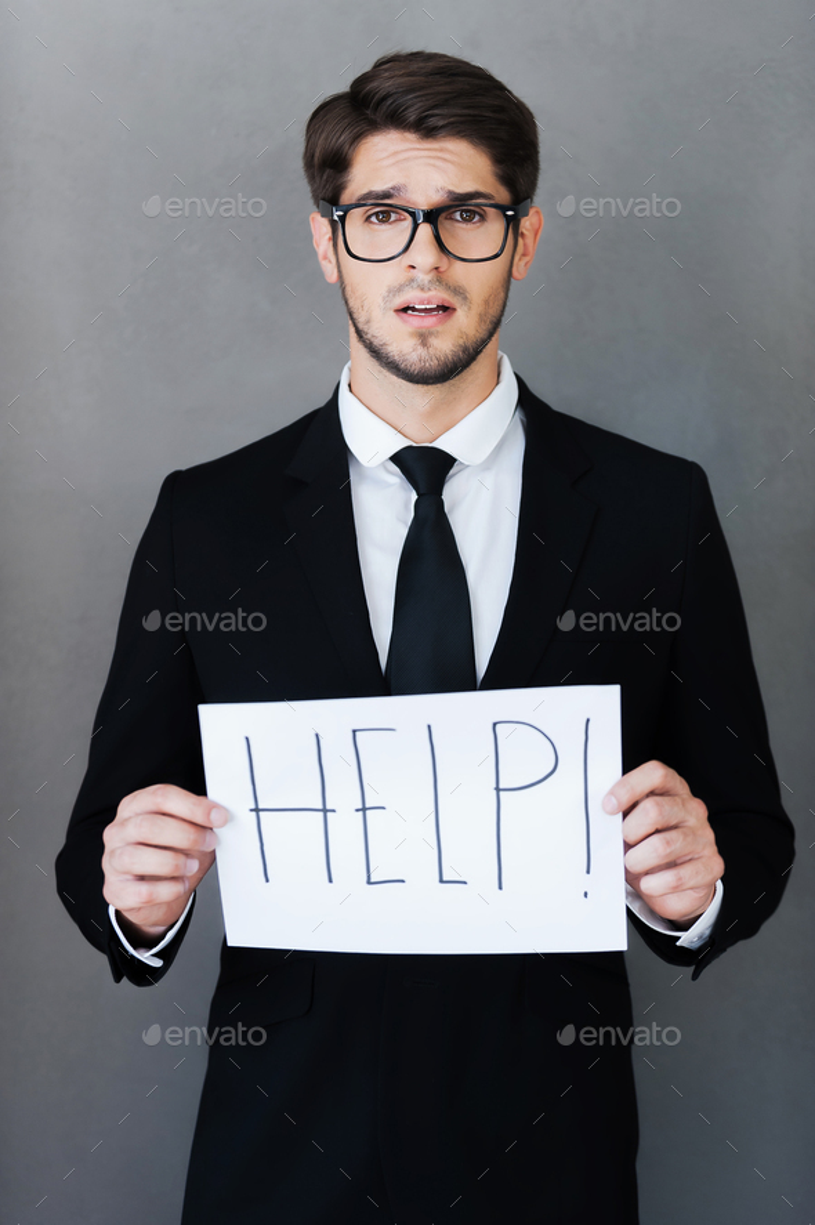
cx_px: 408
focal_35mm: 75
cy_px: 612
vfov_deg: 27.0
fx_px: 2551
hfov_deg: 18.2
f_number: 3.2
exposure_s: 1/125
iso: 320
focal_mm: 75
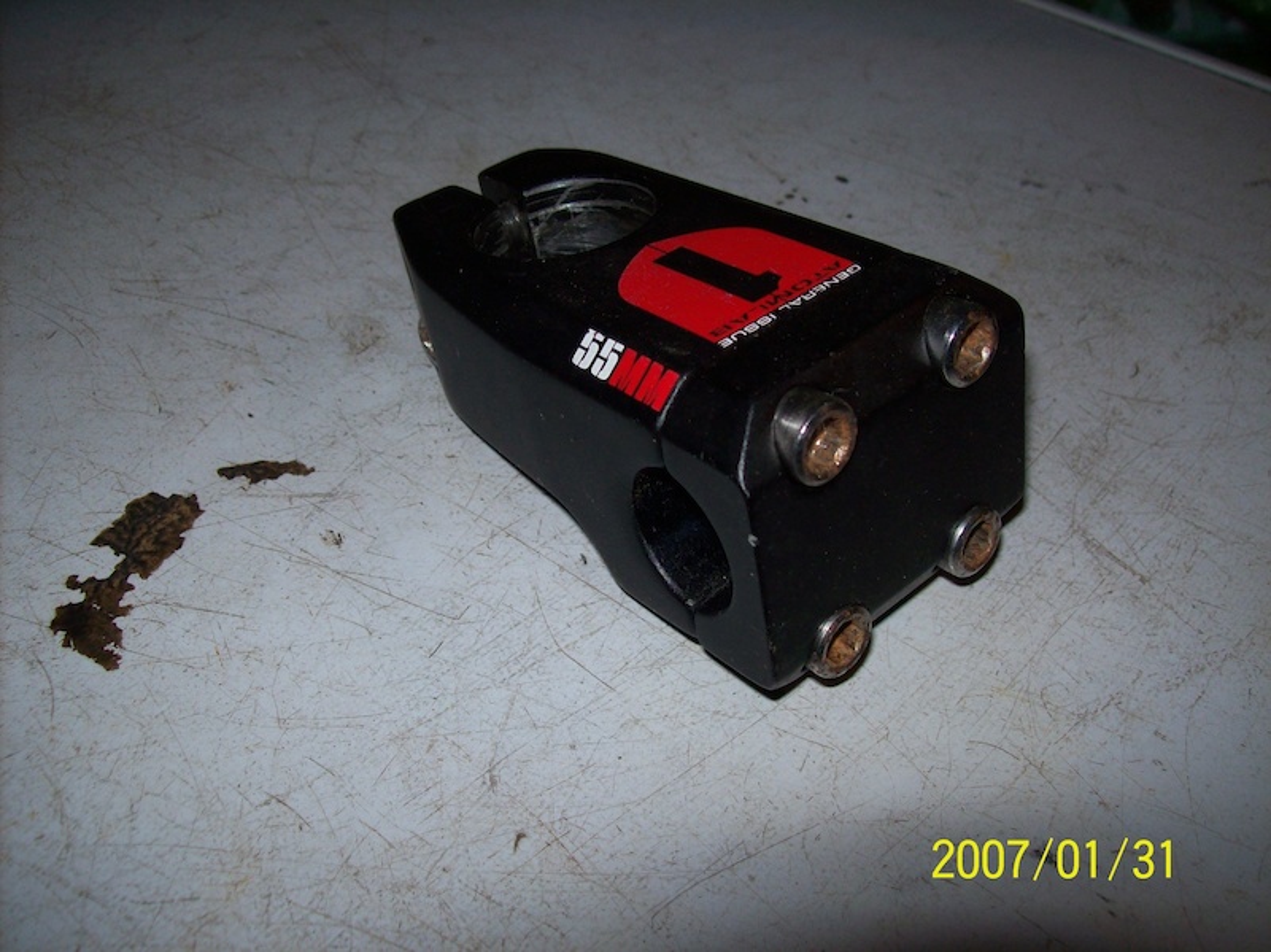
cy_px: 476
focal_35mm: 36
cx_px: 636
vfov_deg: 39.6
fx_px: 1321
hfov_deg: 51.4
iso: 80
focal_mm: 6
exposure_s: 1/64
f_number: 2.7
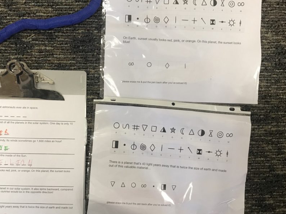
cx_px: 110
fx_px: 297
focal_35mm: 36
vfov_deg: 39.6
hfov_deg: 50.9
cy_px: 118
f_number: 1.8
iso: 25
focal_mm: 3.99
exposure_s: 1/33
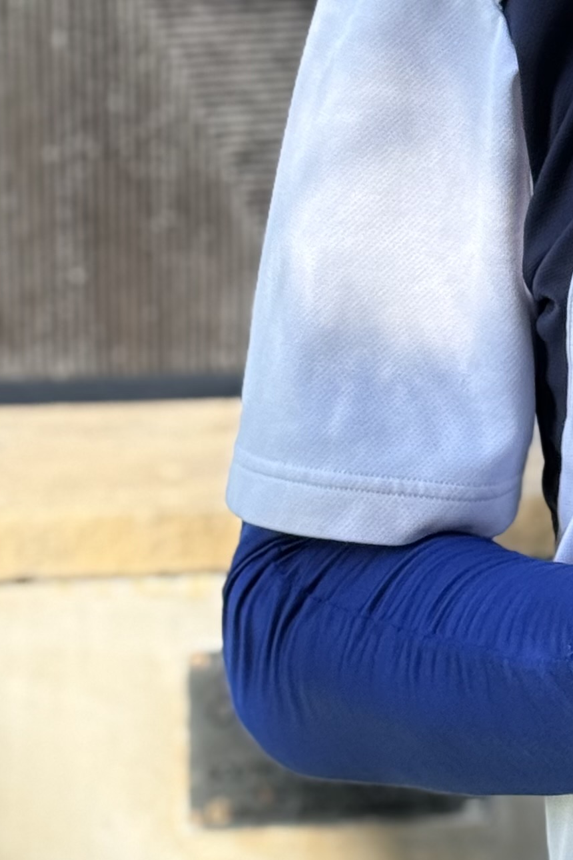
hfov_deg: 8.5
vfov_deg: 12.9
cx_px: 997
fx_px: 3724
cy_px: -107
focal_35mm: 156
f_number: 1.78
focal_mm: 6.76
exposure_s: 1/1070
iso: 80
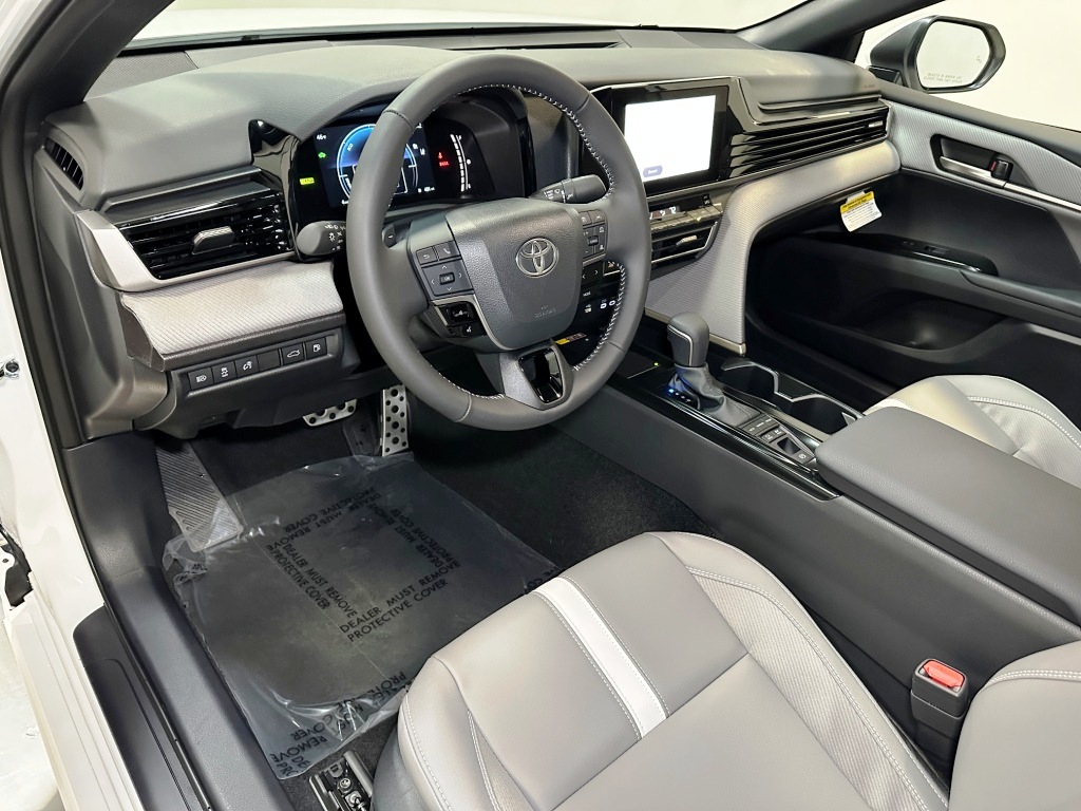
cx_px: 540
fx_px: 749
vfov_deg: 56.8
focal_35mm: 24
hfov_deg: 71.6
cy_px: 406
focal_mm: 6.86
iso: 1000
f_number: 1.78
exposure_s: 1/40
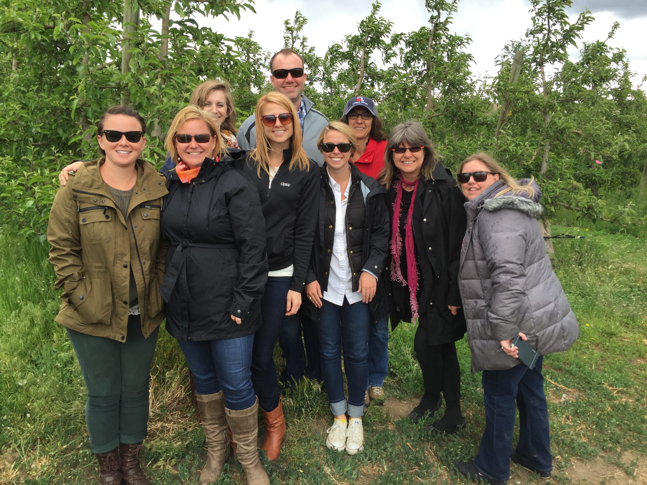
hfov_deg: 61.7
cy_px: 242
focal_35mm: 29
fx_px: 542
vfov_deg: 48.2
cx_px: 324
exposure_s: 1/471
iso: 32
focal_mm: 4.15
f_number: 2.2
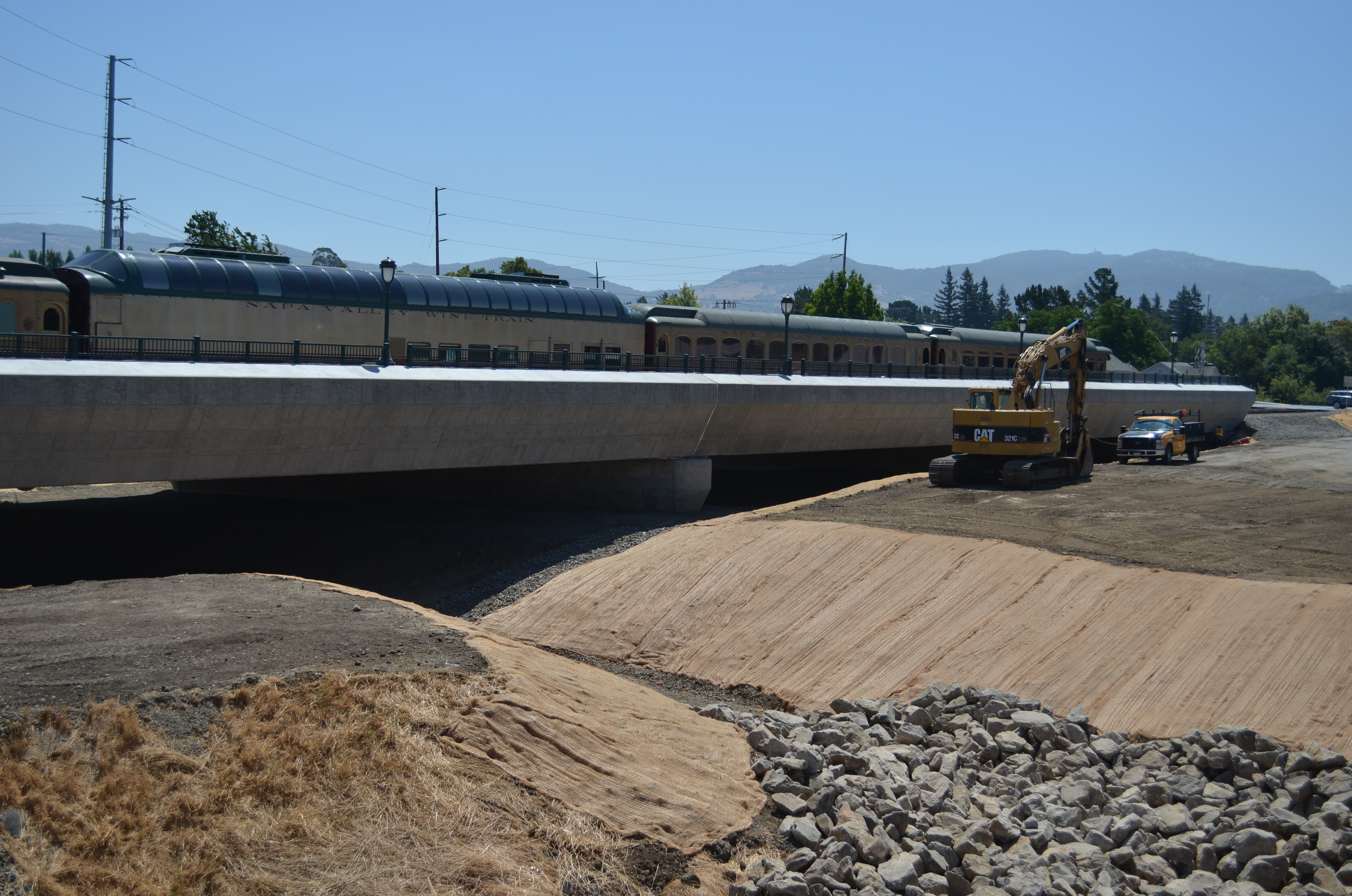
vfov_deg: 30.7
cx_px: 676
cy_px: 448
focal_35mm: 44
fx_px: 1630
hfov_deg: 45.0
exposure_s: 1/2500
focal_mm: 29
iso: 250
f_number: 4.5
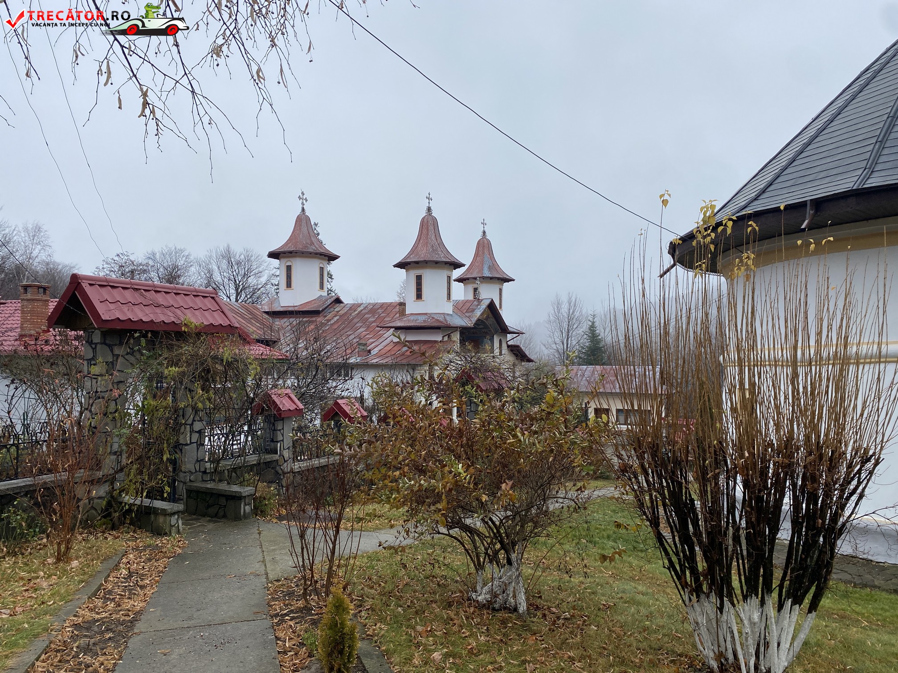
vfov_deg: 53.1
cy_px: 336
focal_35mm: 26
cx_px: 449
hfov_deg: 67.3
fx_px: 674
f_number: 1.8
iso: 32
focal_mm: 4.25
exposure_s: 1/934
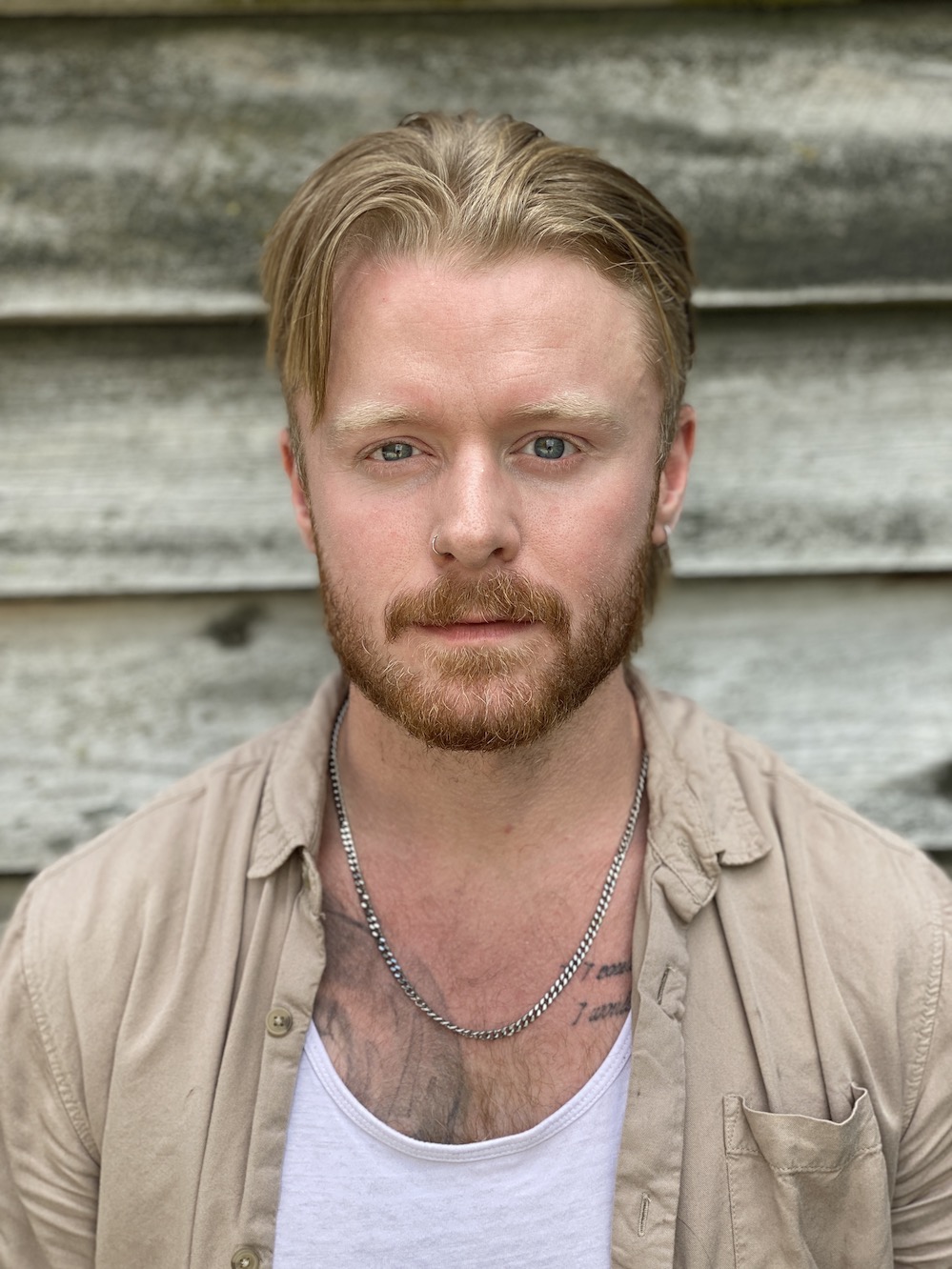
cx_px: 476
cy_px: 634
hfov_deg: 28.0
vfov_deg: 36.8
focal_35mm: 52
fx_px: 1907
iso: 20
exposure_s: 1/199
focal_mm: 6
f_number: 2
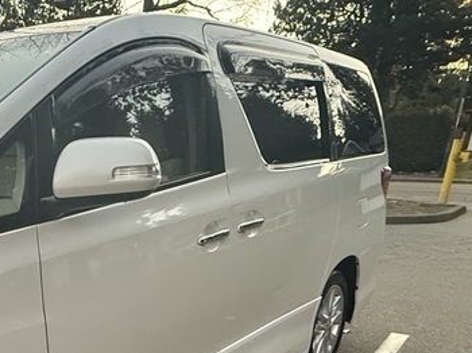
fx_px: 559
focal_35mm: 41
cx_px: 28
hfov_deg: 41.4
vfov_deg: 32.7
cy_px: 341
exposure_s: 1/60
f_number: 2.2
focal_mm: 2.22
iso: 800
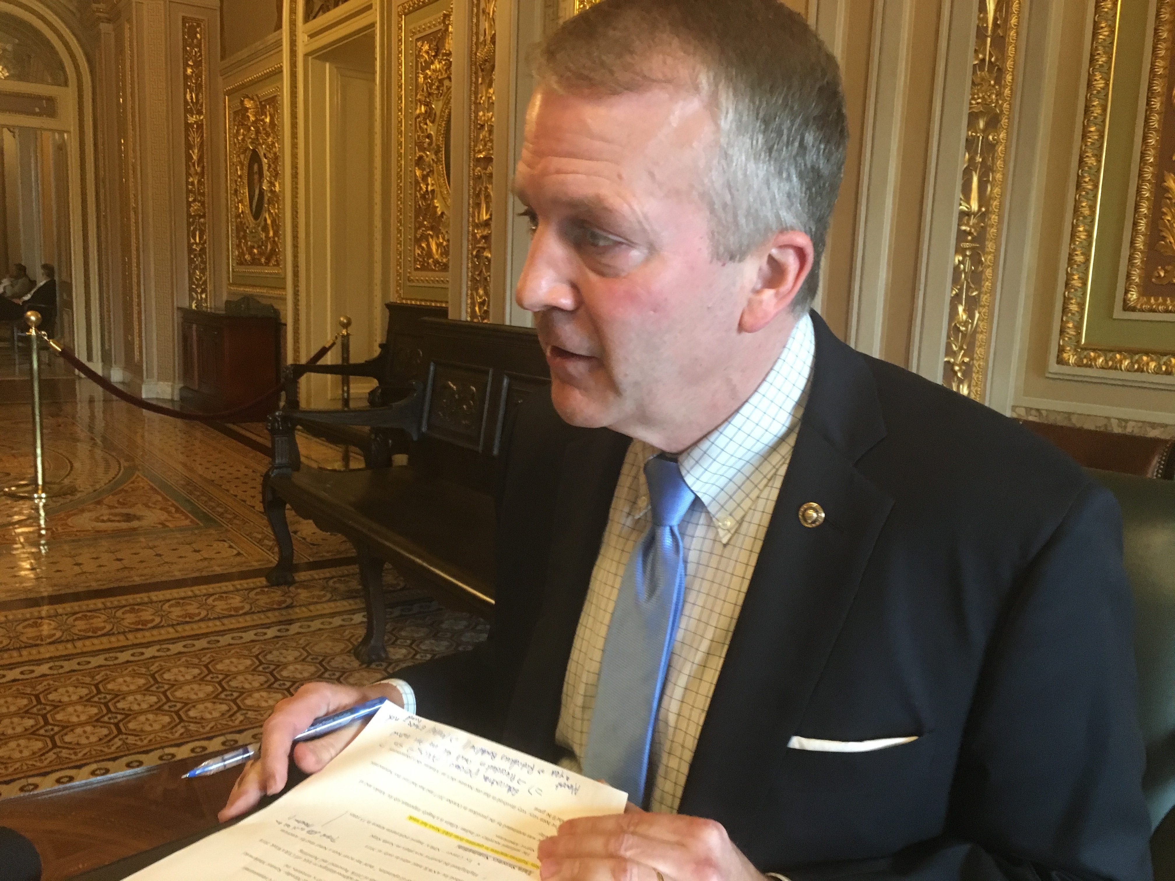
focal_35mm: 29
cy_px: 440
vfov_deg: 48.2
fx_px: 984
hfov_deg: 61.7
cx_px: 588
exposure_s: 1/20
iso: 200
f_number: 2.2
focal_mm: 4.15
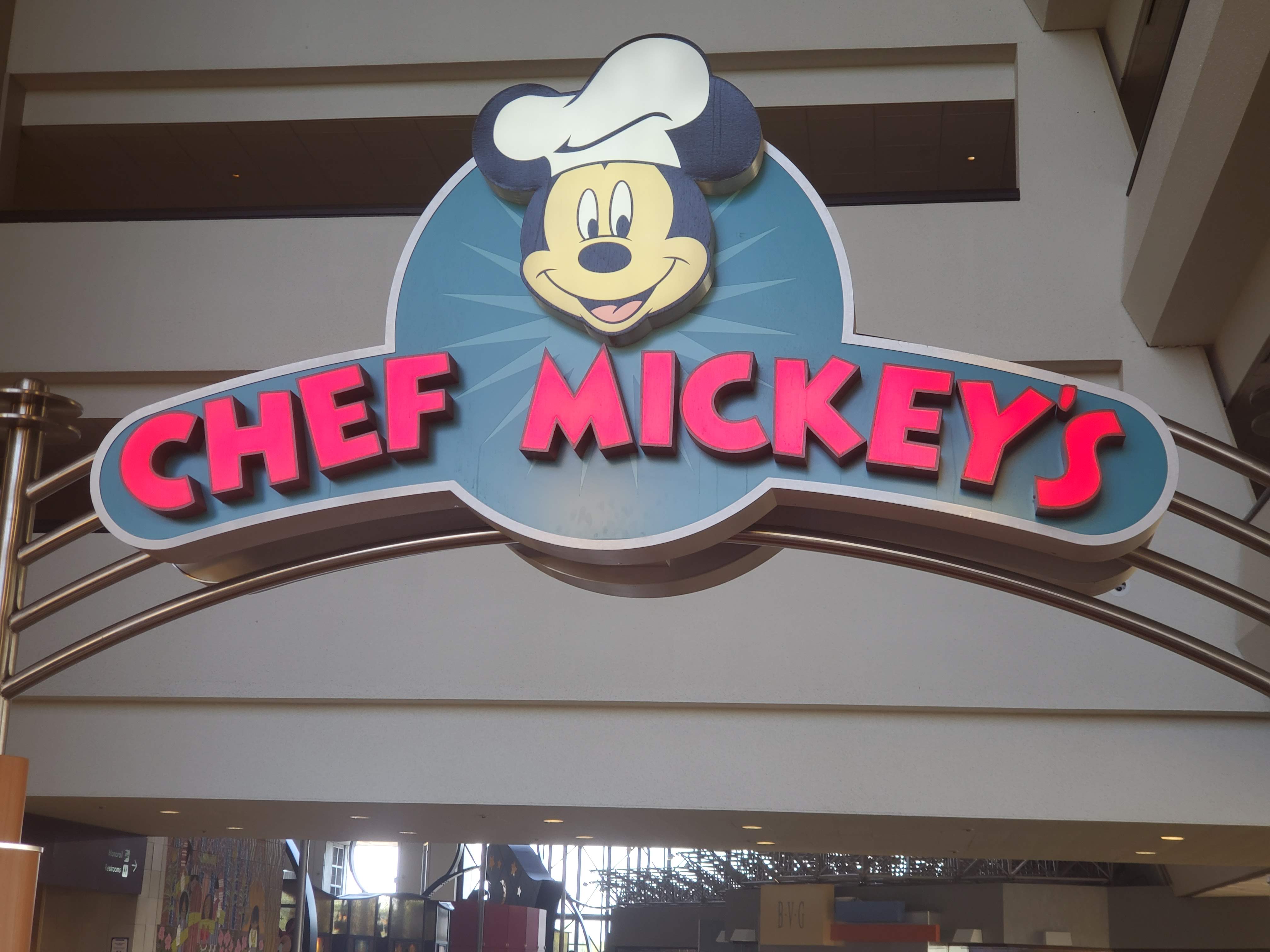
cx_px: 635
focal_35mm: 52
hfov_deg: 36.8
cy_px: 476
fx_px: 1908
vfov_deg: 28.0
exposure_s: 1/30
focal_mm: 6
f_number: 2.4
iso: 80
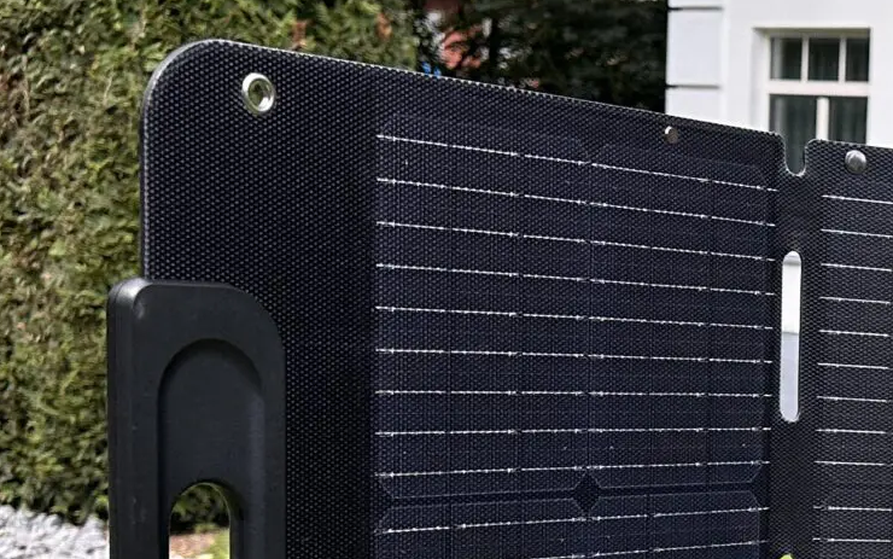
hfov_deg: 20.8
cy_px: 699
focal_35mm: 88
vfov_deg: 14.3
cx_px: 1253
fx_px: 2142
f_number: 1.78
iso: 80
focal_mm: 6.86
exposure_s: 1/797
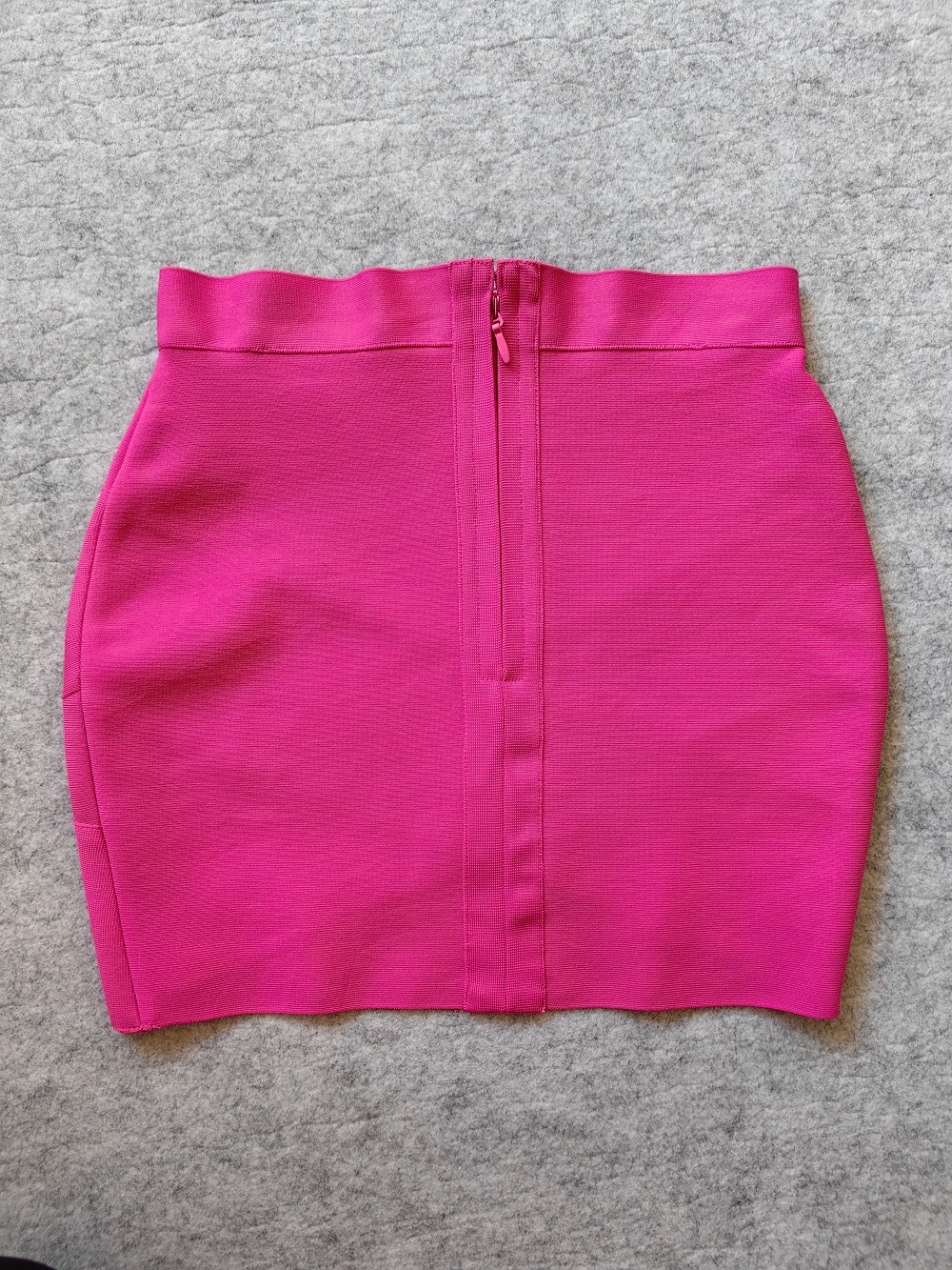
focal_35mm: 27
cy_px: 635
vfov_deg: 65.3
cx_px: 476
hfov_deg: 51.4
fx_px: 990
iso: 50
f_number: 2
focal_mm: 5.75
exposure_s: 1/288
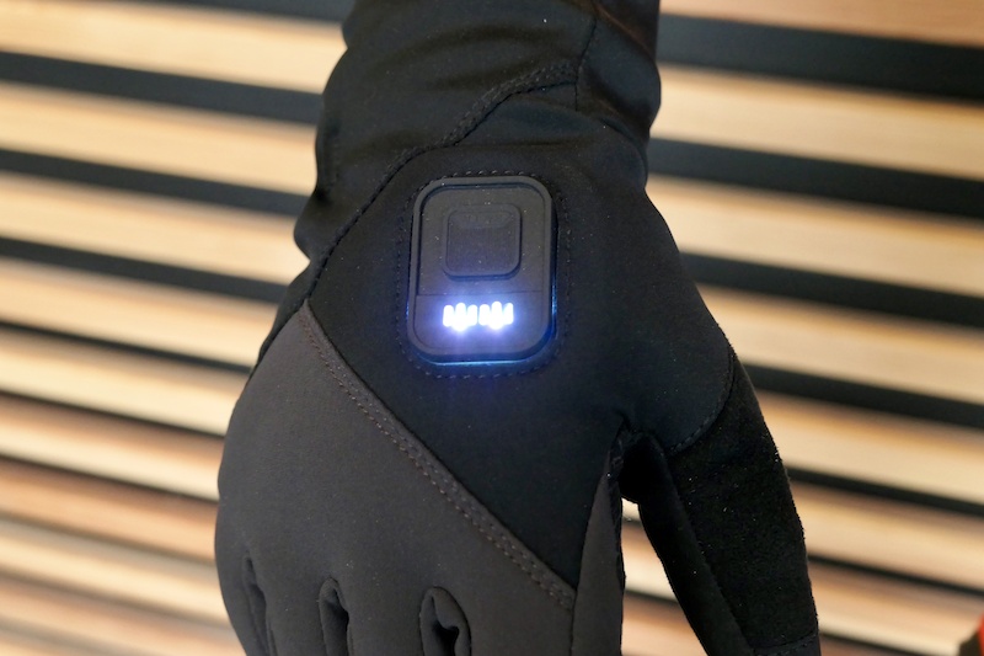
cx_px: 492
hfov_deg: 42.8
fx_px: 1257
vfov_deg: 29.2
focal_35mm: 46
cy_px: 328
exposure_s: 1/30
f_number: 4.5
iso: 1600
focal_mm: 16.6
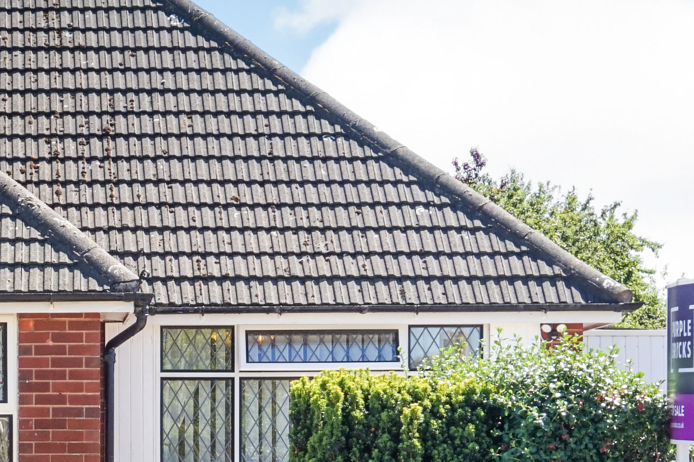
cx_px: -111
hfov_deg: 14.3
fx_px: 2698
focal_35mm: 140
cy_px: 459
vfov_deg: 9.7
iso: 100
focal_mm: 28
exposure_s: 1/80
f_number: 10
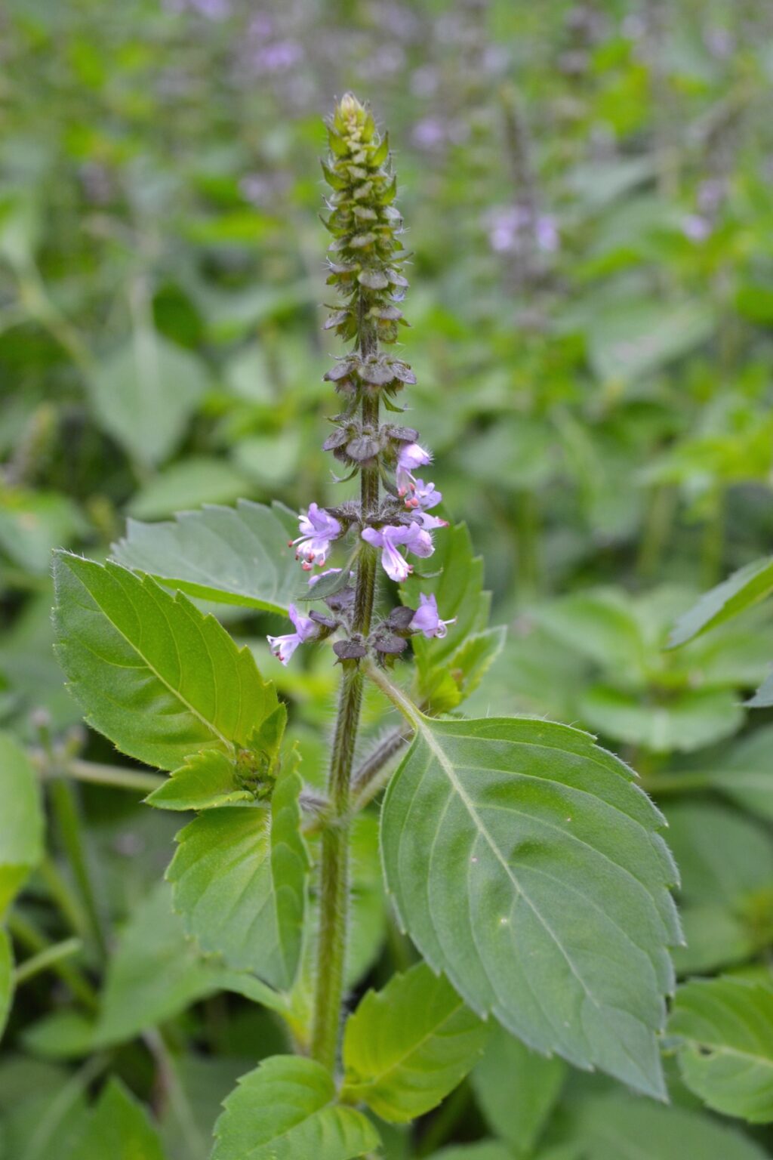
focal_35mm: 45
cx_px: 386
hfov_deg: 29.9
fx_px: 1449
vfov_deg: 43.6
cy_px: 580
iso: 400
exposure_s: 1/60
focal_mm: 30
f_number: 7.1
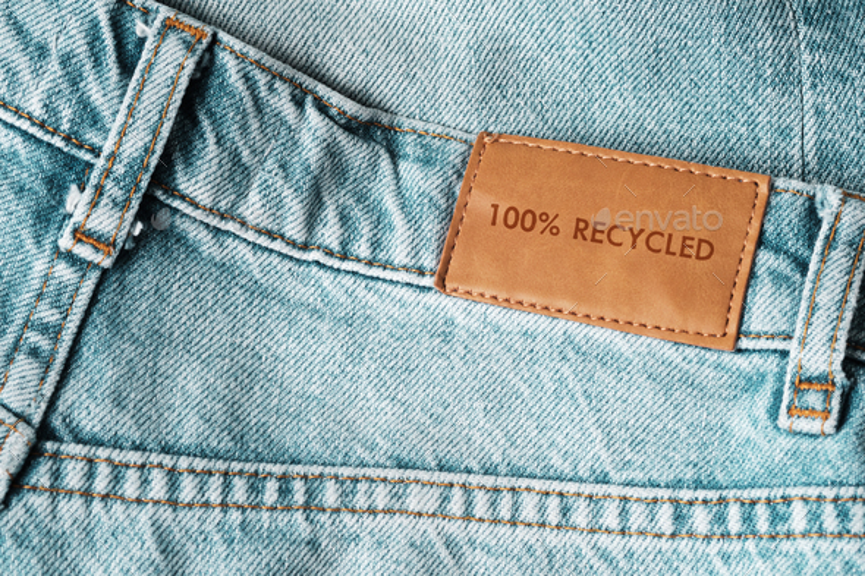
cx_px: 432
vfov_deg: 15.2
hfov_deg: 22.6
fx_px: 2162
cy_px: 288
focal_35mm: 90
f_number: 9
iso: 320
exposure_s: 1/200
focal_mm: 60
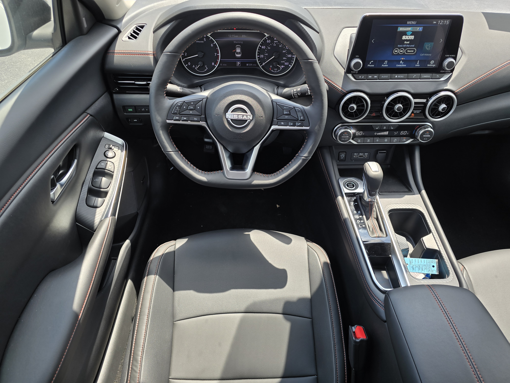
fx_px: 339
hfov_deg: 73.9
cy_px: 192
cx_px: 255
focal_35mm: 23
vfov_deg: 58.9
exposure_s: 1/180
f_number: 1.7
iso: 16
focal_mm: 6.3
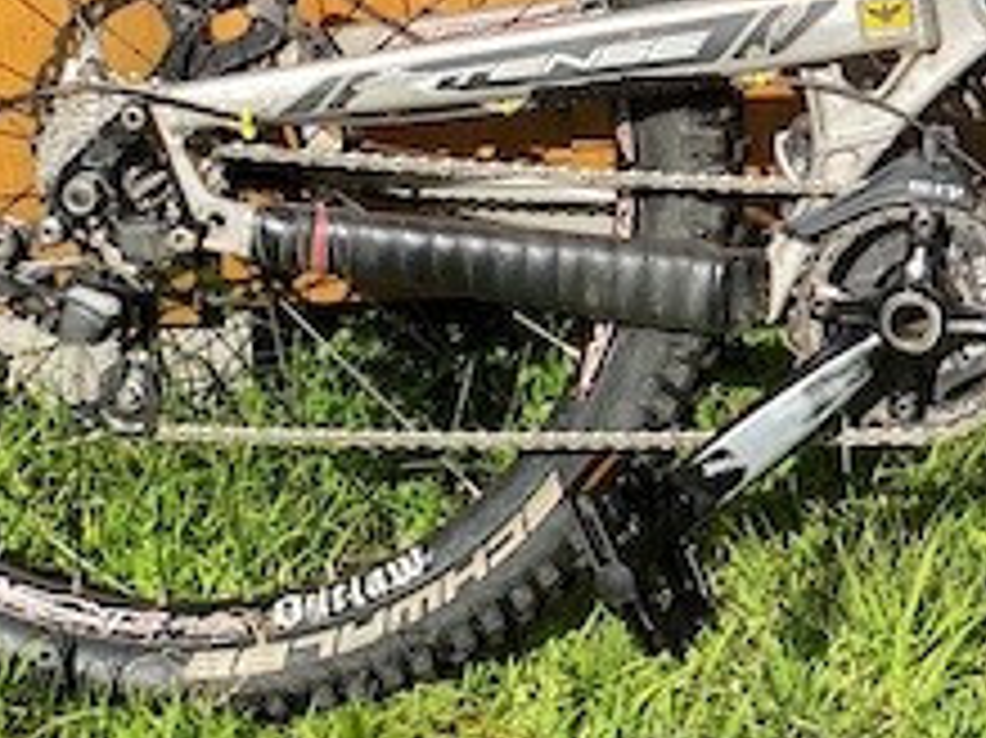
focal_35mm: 95
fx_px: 2704
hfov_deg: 19.8
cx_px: 1063
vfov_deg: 15.5
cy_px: 153
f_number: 2.4
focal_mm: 4.3
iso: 50
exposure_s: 1/1601
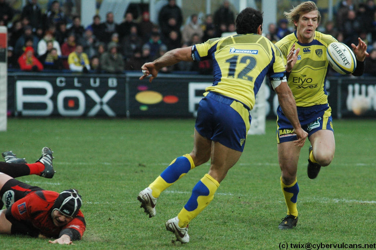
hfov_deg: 6.9
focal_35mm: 300
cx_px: 188
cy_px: 125
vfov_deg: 4.6
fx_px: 3129
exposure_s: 1/750
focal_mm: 200
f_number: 4
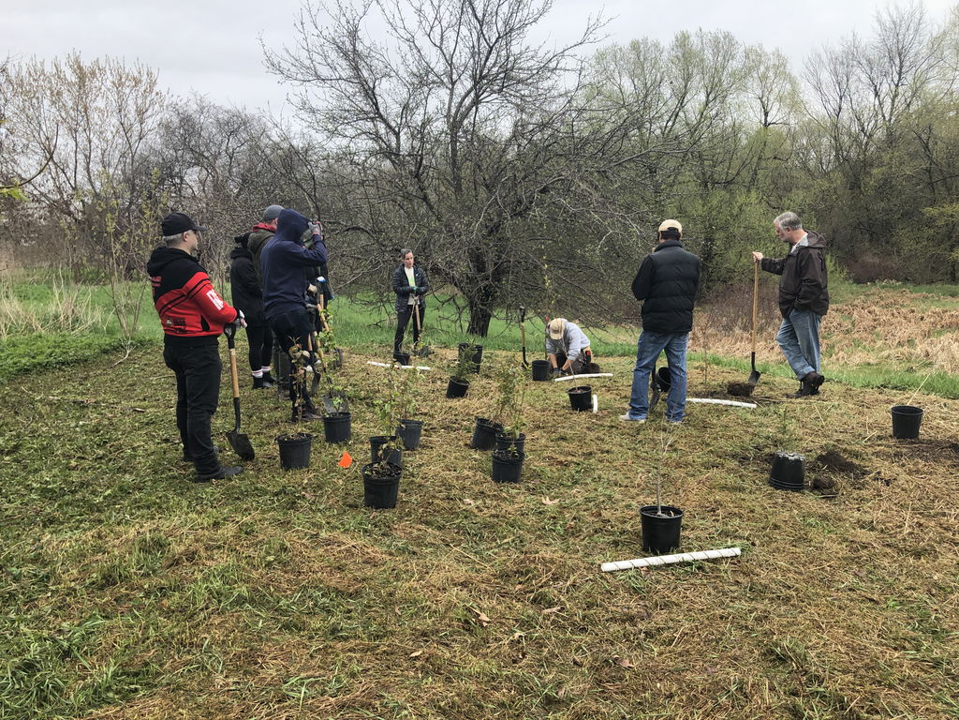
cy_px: 360
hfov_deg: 63.4
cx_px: 480
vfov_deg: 49.7
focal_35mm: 28
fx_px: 776
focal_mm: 3.99
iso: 20
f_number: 1.8
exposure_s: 1/1200
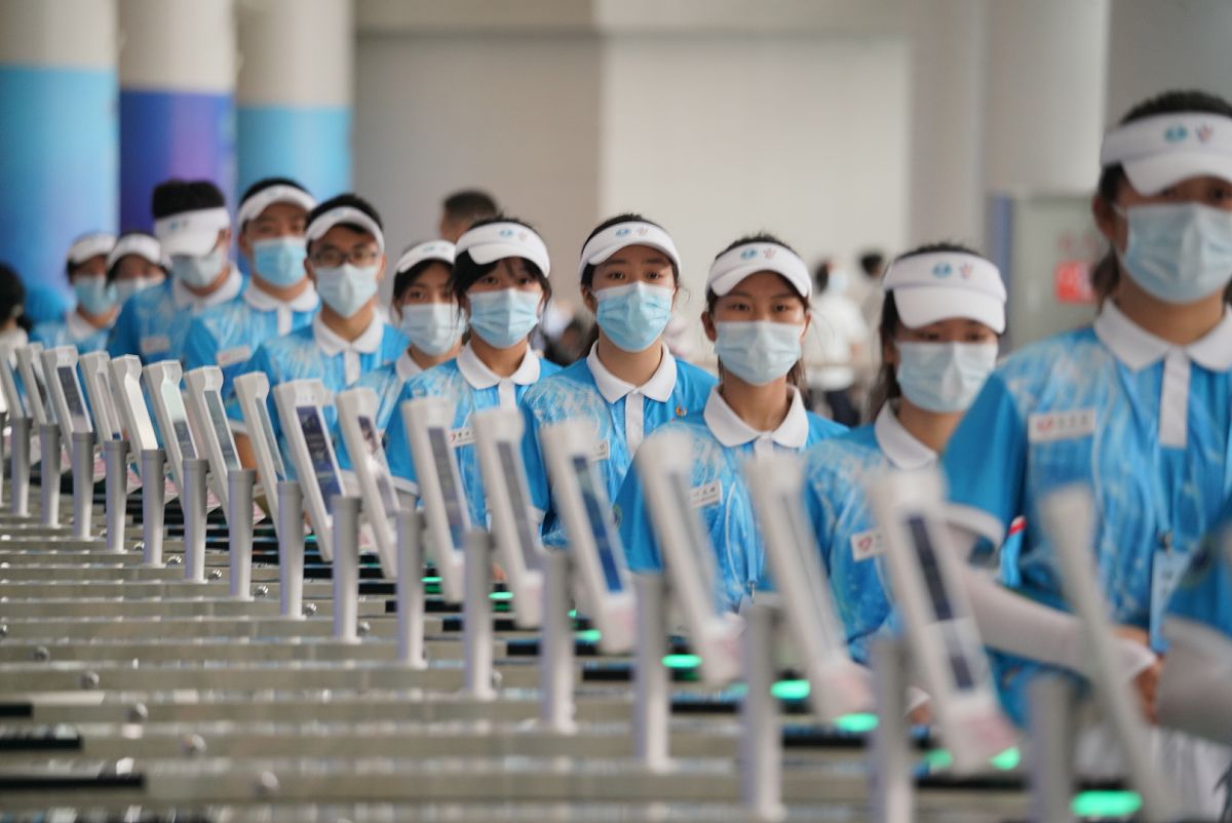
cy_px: 412
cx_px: 616
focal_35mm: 296
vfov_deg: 4.7
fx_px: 10127
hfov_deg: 7.0
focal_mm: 295.7
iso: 1250
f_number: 6.3
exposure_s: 1/125
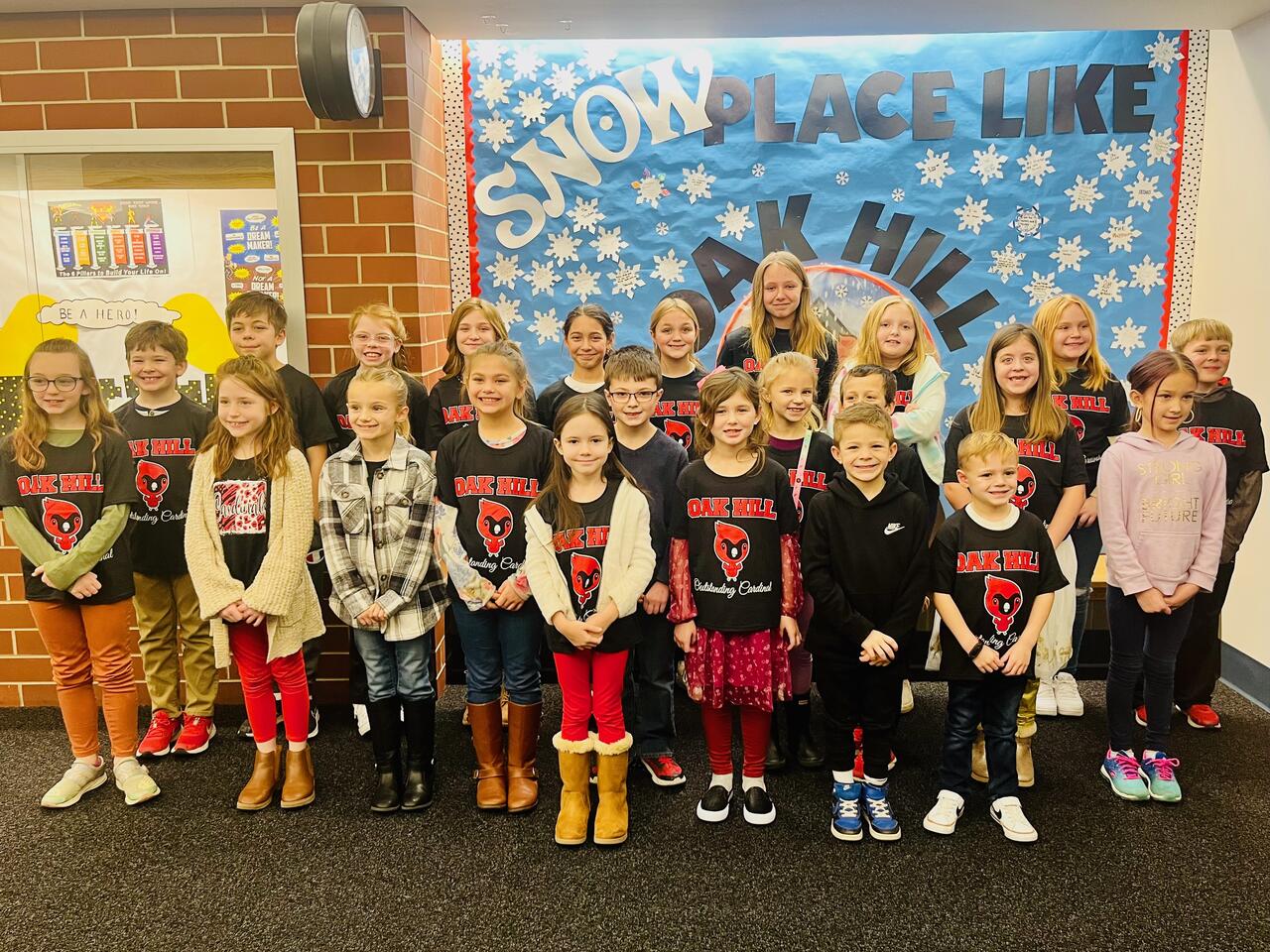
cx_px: 635
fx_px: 954
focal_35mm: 26
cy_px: 476
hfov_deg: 67.3
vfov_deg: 53.1
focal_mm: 5.1
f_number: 1.6
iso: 125
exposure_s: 1/60
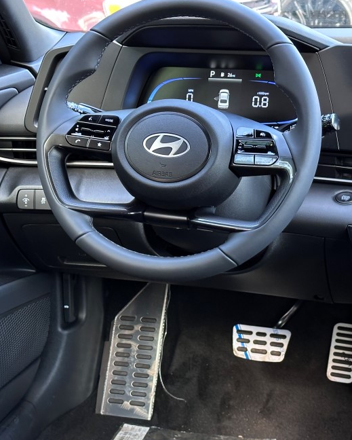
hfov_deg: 20.7
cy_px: 249
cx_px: 157
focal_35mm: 74
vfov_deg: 25.7
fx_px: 963
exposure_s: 1/57
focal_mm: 6.86
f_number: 1.78
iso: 250
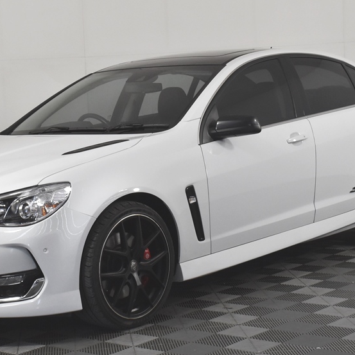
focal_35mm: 85
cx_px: 146
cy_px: 199
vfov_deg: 20.4
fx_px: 986
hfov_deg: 20.4
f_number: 10
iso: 1600
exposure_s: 1/400
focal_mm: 36
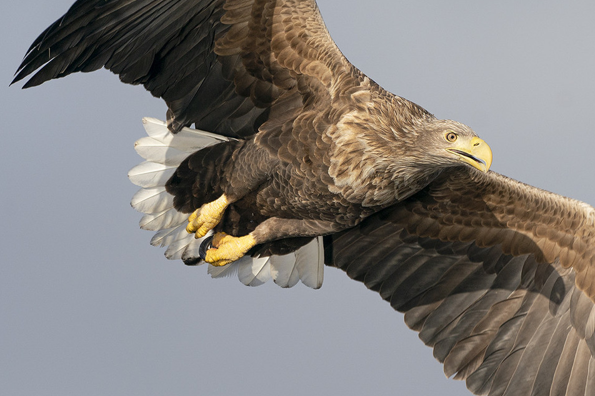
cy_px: 236
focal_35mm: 681
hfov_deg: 3.0
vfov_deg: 2.0
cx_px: 480
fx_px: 11251
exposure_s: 1/2000
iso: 400
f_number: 6.3
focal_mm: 400
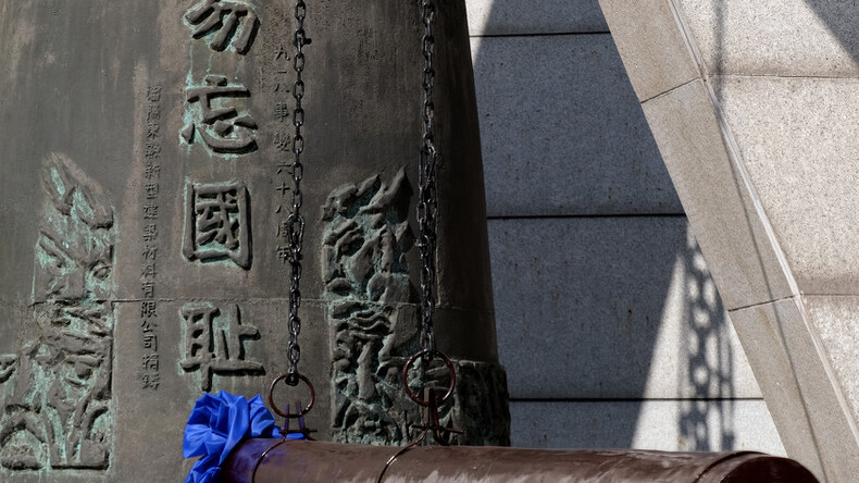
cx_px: 426
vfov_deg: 7.3
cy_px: 215
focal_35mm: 167
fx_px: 3803
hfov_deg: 12.9
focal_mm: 70.2
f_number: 5.6
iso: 200
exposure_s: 1/680
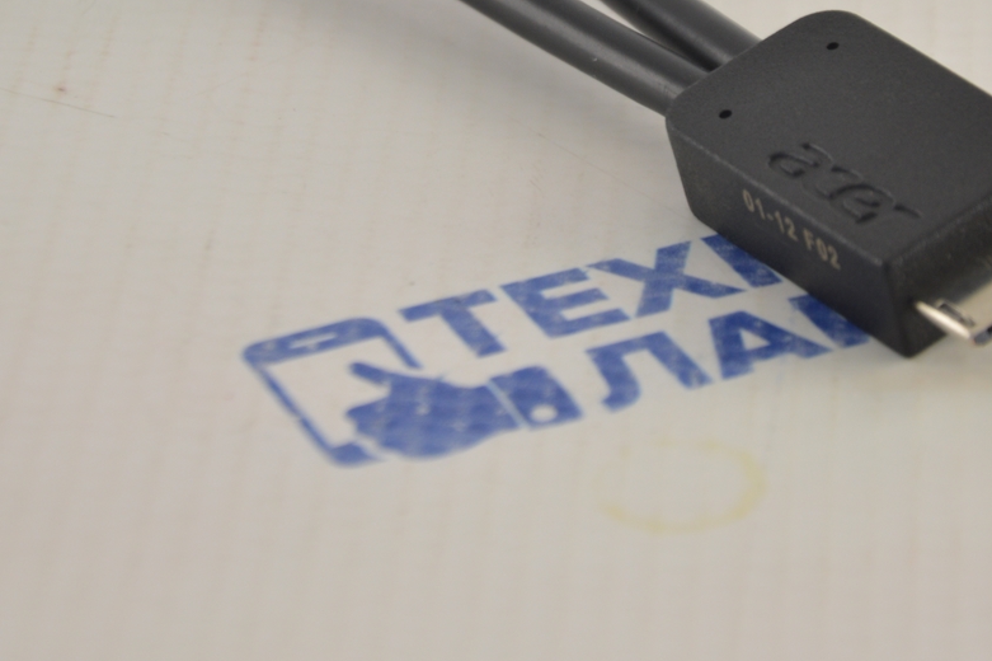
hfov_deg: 7.8
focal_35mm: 265
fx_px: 7300
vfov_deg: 5.2
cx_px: 612
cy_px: 1
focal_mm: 85
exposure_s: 1/40
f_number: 5.6
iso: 200
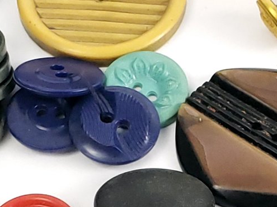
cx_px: 199
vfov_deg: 13.3
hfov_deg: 18.6
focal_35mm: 105
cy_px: 307
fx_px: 840
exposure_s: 1/60
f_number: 2.4
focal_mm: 4.3
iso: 250
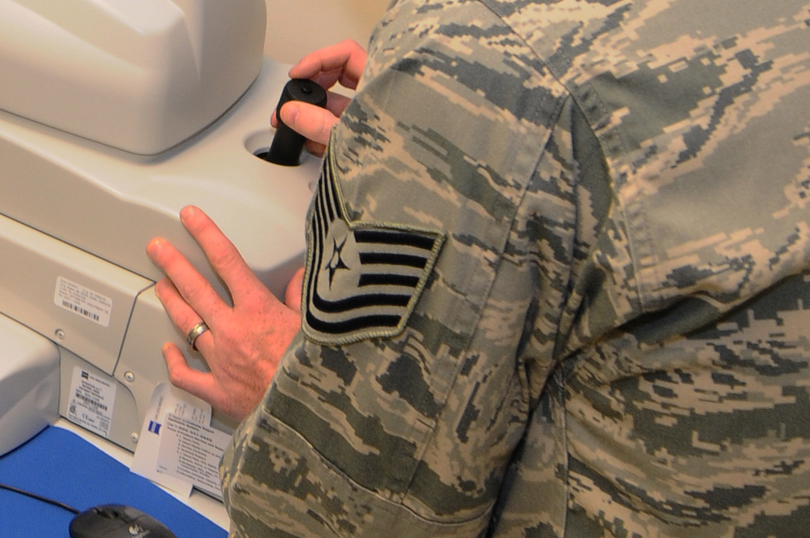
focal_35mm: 45
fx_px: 1011
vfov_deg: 28.8
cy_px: 72
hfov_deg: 37.6
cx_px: -48
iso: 400
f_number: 4.5
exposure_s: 1/40
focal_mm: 14
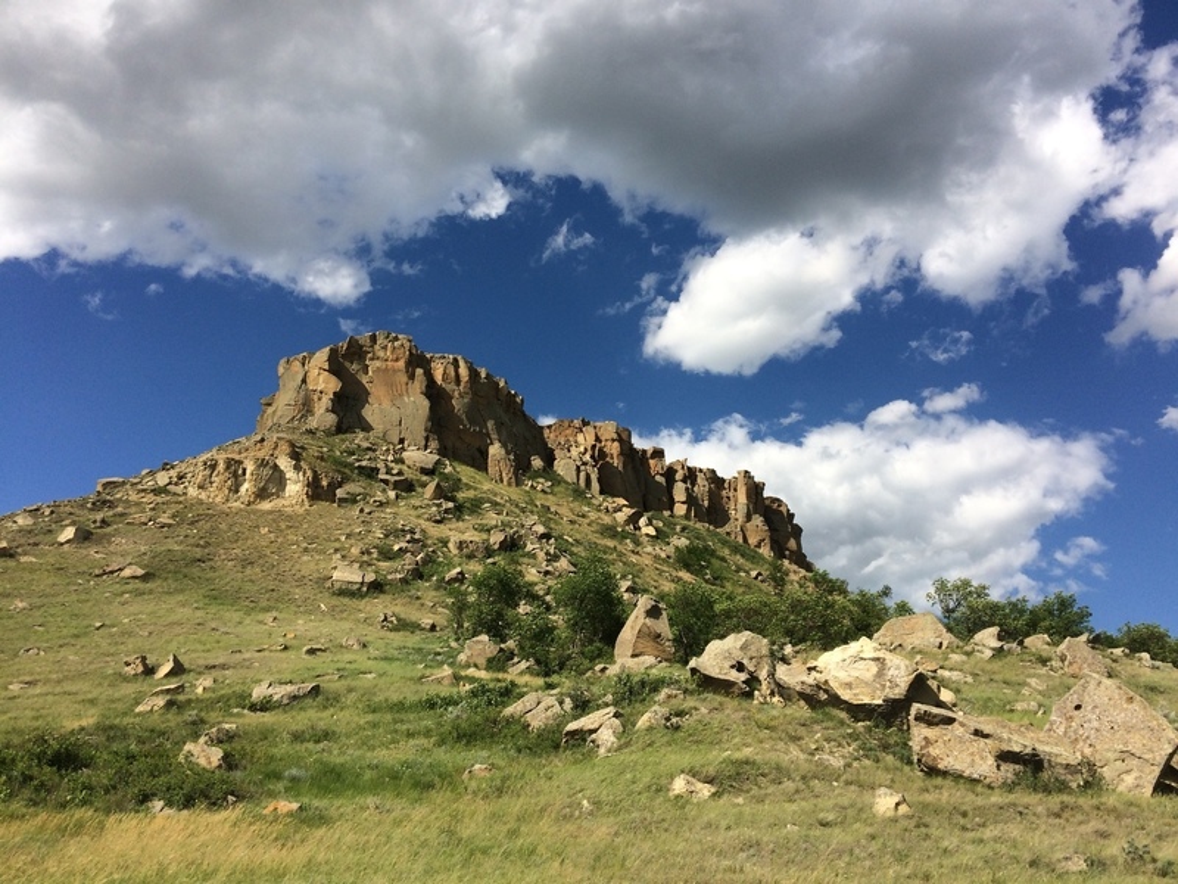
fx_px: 987
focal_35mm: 29
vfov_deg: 48.2
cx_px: 589
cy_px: 442
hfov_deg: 61.7
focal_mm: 4.15
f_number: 2.2
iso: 32
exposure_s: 1/2740
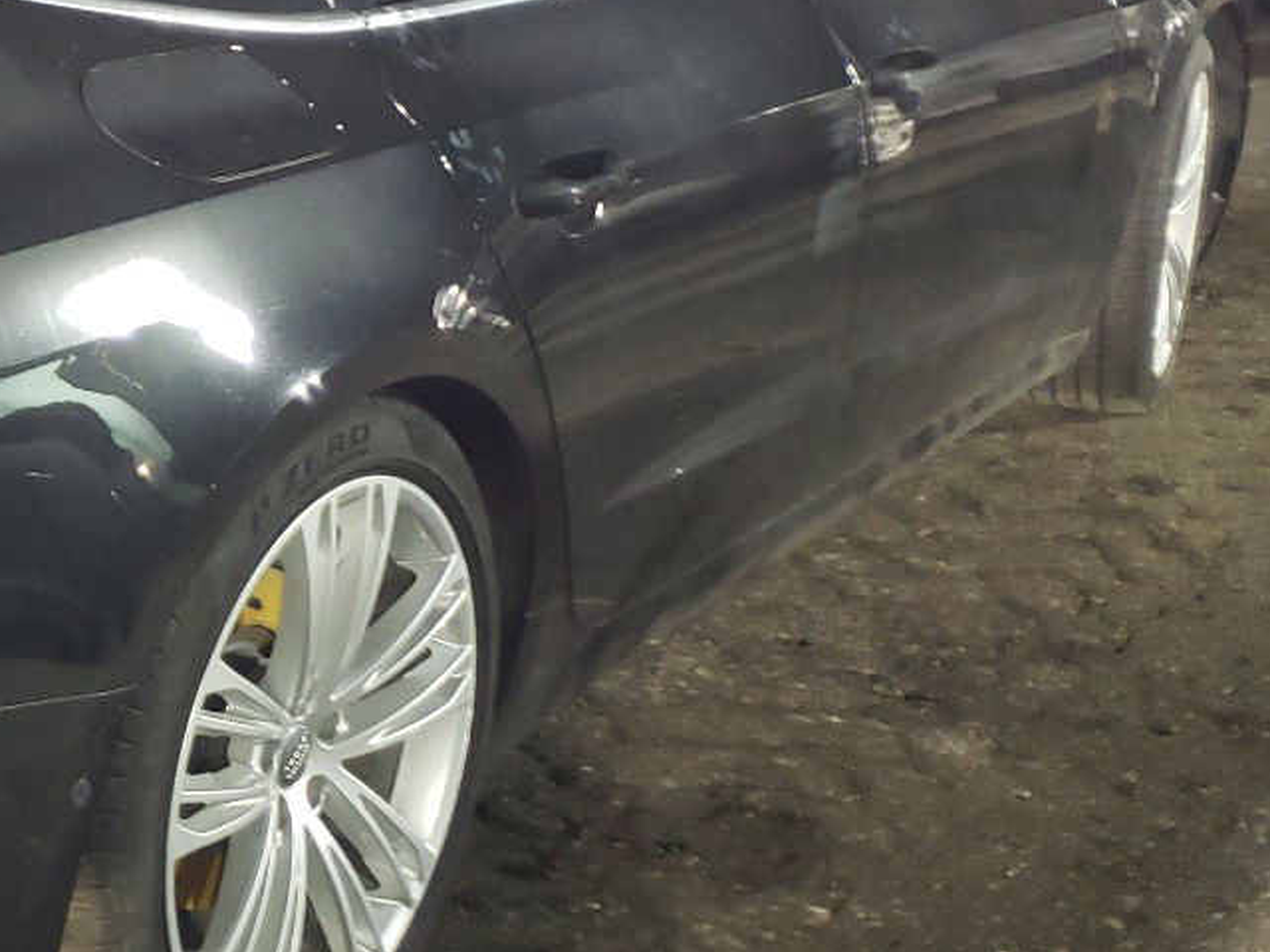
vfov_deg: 22.6
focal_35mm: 65
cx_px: -159
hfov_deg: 27.1
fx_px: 2385
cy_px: 389
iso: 272
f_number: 1.5
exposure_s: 1/30
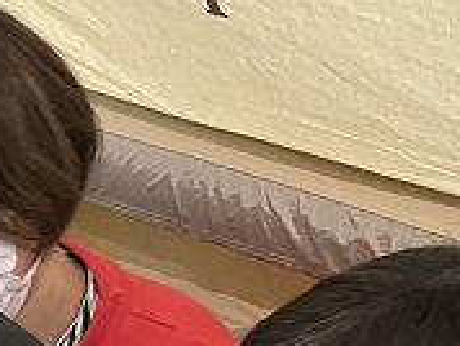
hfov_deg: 20.0
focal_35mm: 95
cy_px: 505
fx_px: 1264
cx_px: 0
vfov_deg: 14.6
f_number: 1.6
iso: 500
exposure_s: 1/46
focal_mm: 5.1
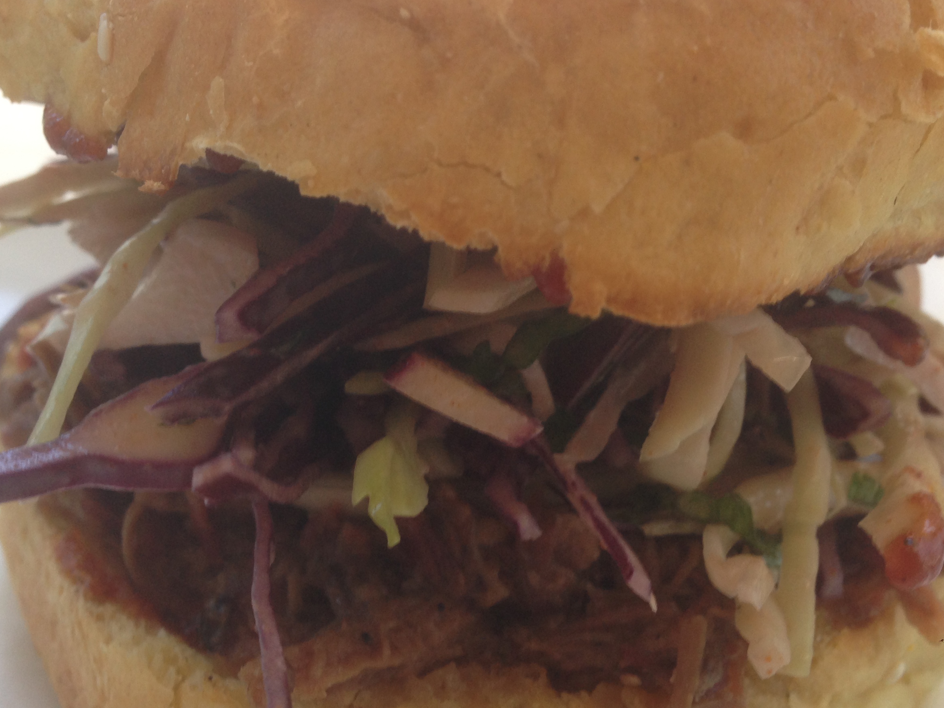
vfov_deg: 31.5
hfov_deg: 41.2
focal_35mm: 46
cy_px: 405
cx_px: 453
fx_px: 1254
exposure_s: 1/24
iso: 50
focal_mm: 4.12
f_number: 2.4
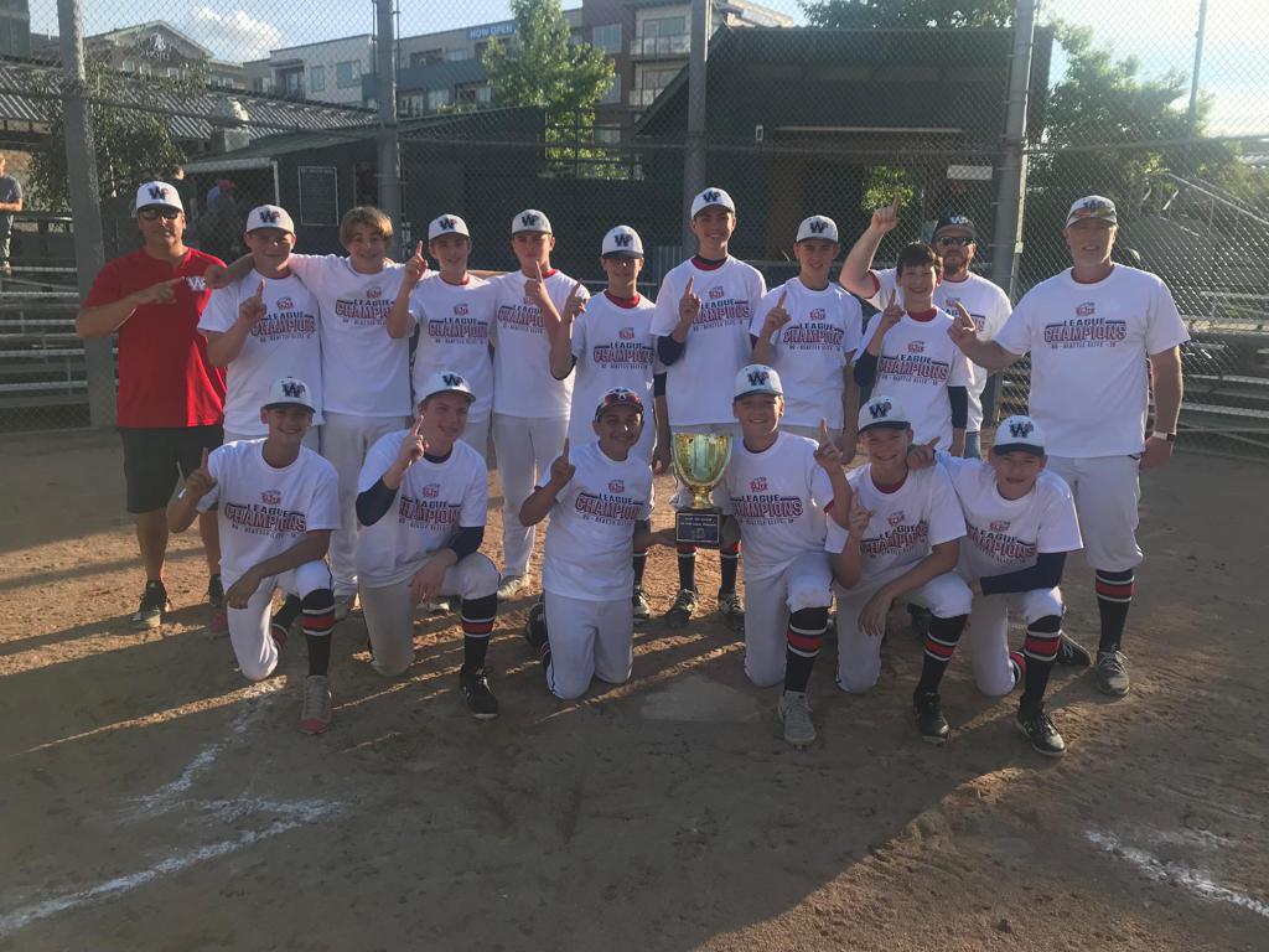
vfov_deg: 49.7
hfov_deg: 63.4
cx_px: 634
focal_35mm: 28
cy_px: 476
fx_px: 1026
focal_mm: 3.99
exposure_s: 1/833
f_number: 1.8
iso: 20
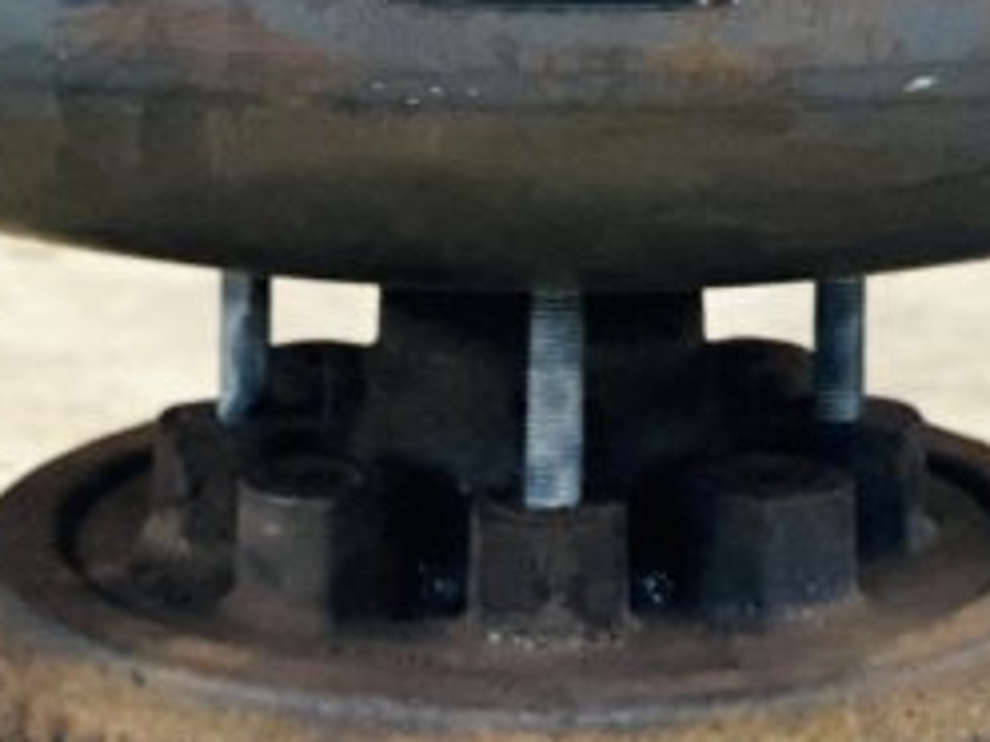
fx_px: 6149
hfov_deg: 9.2
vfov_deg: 6.9
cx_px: 579
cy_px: 156
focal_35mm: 215
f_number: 2
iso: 500
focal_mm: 6
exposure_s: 1/15
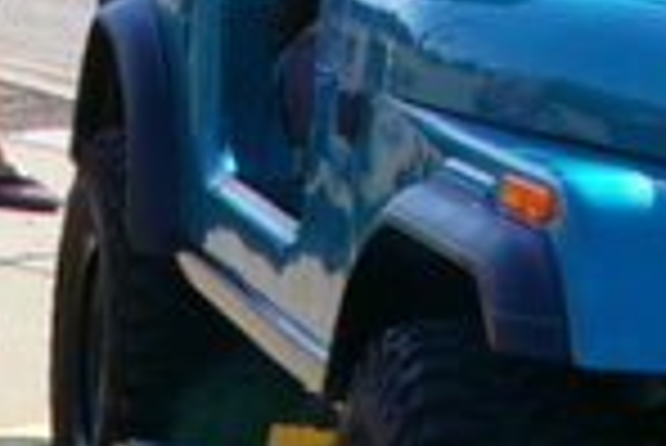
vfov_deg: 6.1
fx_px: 4018
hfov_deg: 9.4
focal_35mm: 217
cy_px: 1092
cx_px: -54
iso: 200
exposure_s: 1/180
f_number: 9.5
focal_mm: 20
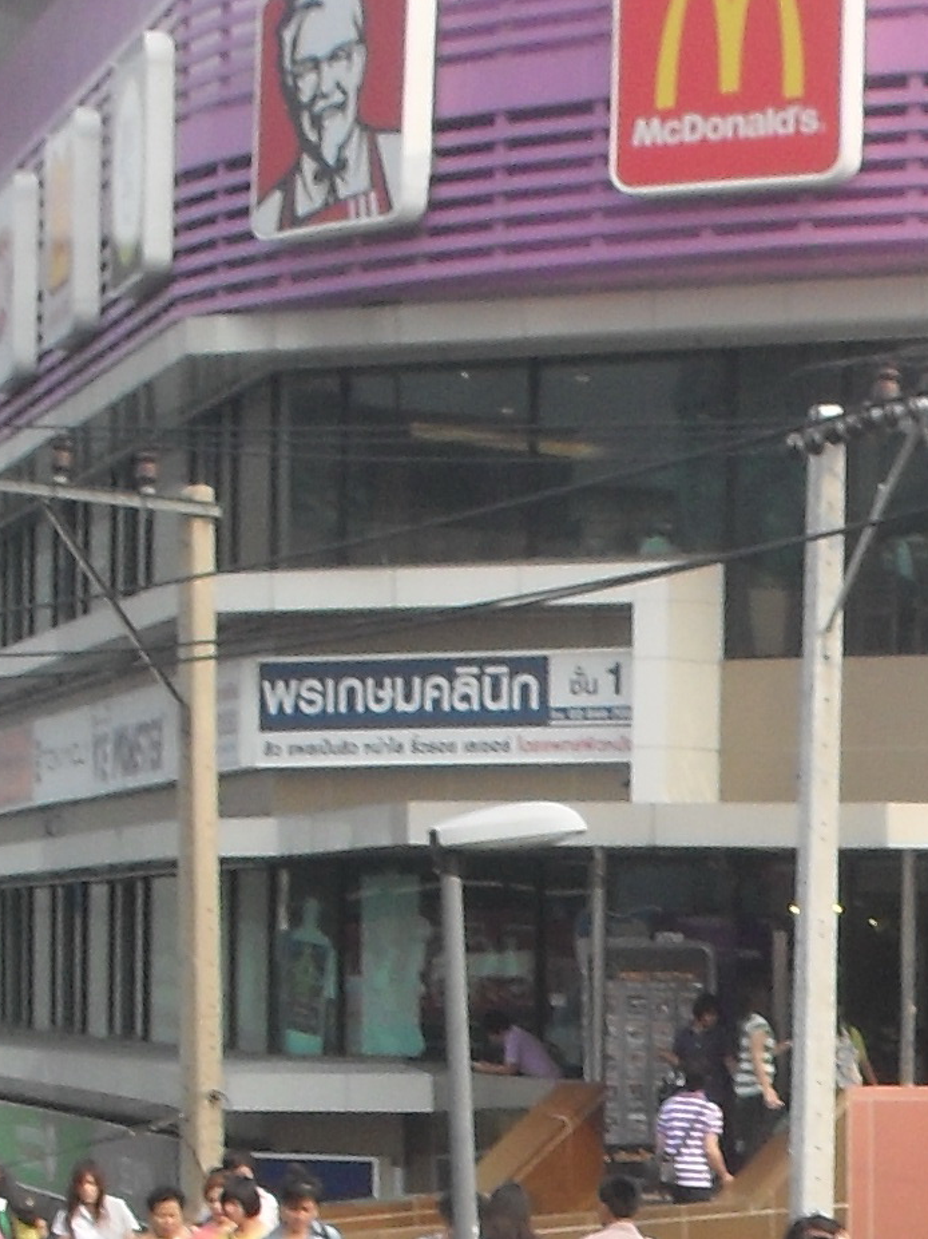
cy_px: 1293
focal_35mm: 134
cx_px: 1298
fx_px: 4792
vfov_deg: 14.4
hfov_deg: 10.7
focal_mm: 6.3
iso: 80
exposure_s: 1/45
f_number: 8.3
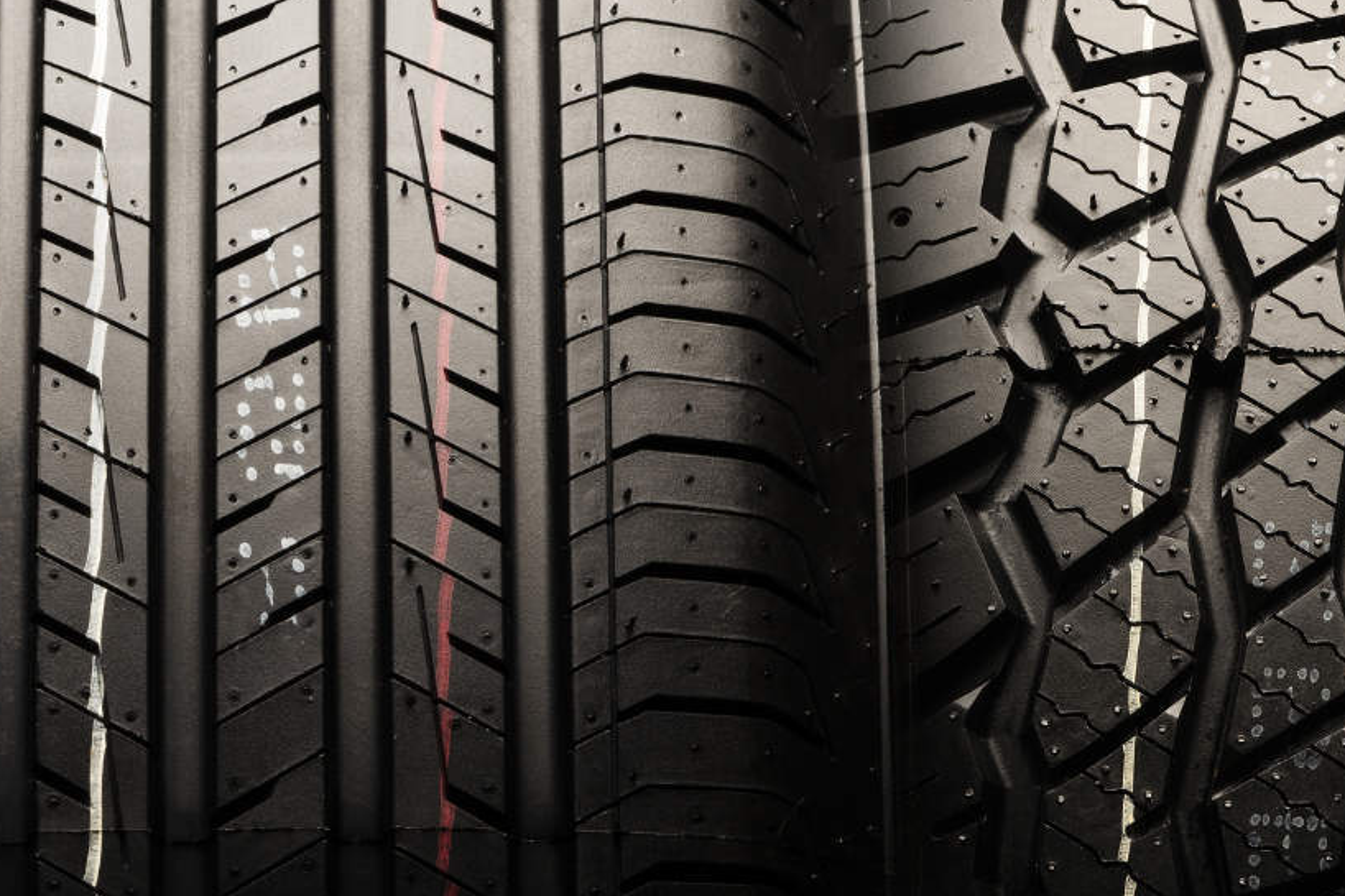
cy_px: 169
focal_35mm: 165
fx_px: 6163
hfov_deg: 12.4
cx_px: 525
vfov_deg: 8.3
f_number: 16
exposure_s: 1/200
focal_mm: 90
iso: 100
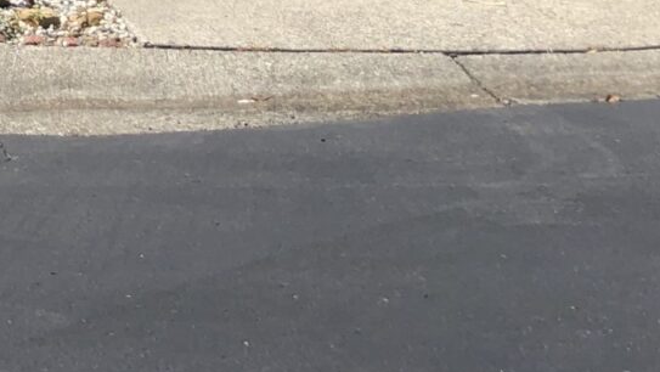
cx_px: -272
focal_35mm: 115
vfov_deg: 9.5
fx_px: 2013
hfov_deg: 17.1
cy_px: -489
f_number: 1.8
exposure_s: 1/1499
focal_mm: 4
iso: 20
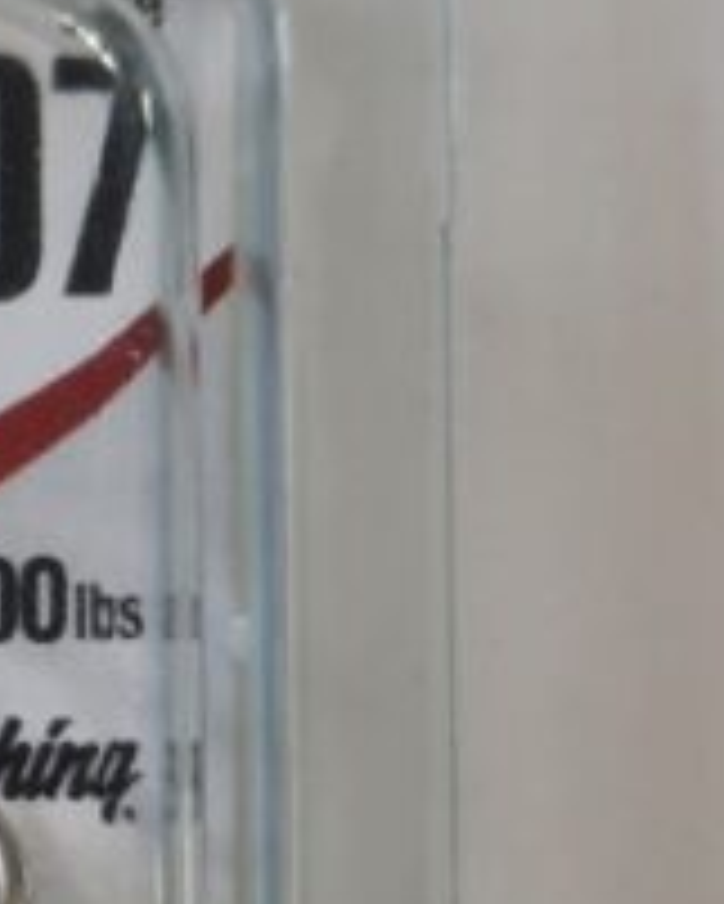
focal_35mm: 97
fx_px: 2596
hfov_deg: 14.5
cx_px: -445
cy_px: 603
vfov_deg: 19.7
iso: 80
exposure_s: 1/50
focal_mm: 4.6
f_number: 2
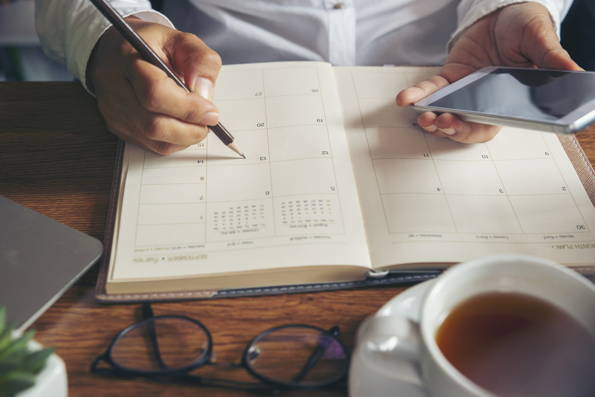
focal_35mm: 55
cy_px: 198
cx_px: 298
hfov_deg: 36.2
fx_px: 909
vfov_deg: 24.6
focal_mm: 55
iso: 800
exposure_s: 1/80
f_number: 5.6
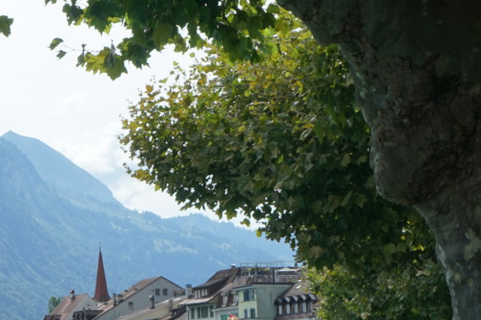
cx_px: -52
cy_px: 230
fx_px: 1242
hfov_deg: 20.8
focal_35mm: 93
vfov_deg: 14.7
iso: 125
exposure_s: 1/60
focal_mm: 29
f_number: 19
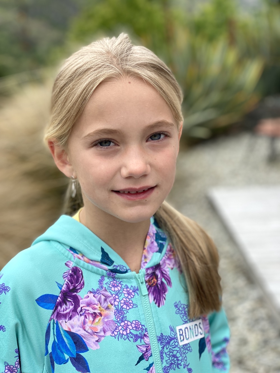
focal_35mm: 52
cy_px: 186
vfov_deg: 36.8
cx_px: 140
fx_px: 561
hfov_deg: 28.0
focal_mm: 6
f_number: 2
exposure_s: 1/372
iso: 20
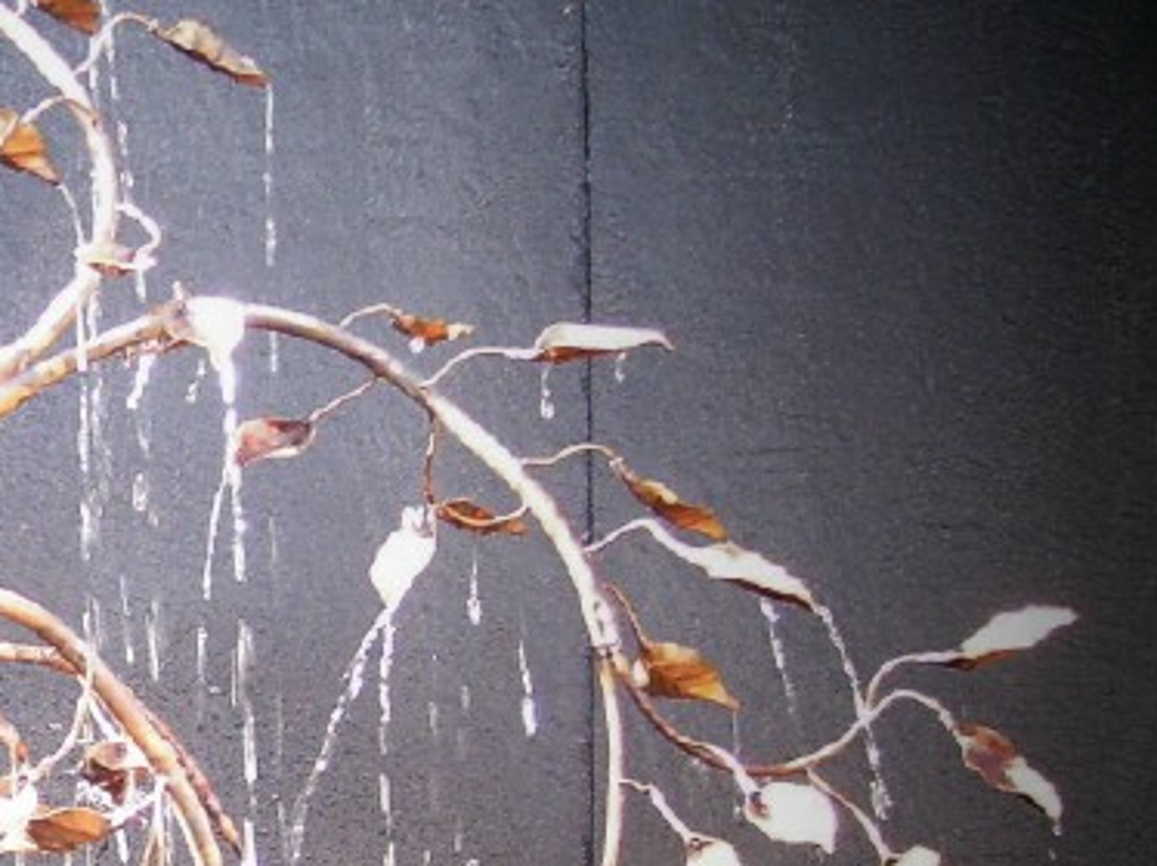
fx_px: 3841
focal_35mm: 115
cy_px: 841
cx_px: -260
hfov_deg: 16.4
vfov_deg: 12.7
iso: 125
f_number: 3
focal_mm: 7
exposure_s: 1/60
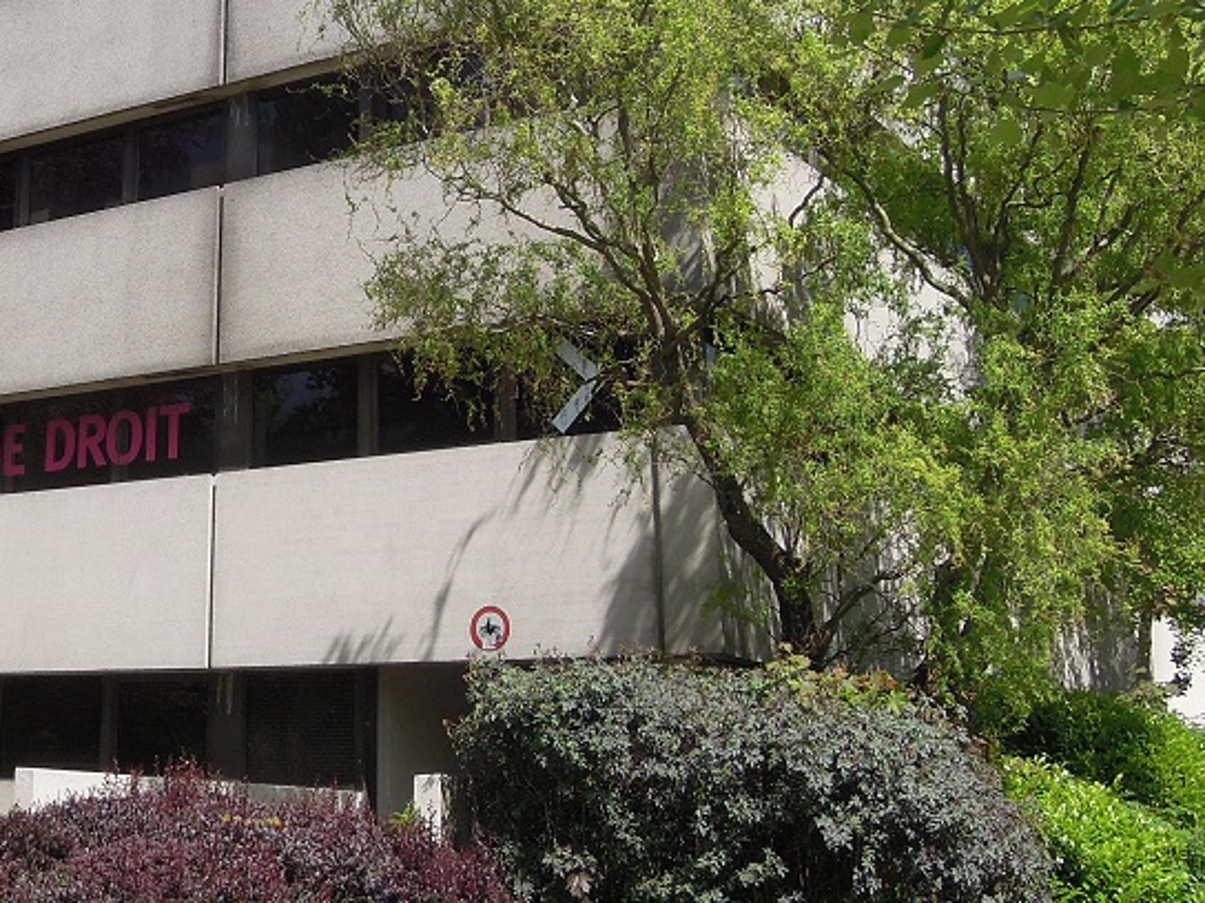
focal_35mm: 57
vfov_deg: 25.3
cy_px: 221
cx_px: 113
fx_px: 1984
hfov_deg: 32.1
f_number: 3.3
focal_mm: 5.5
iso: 160
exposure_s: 1/1250
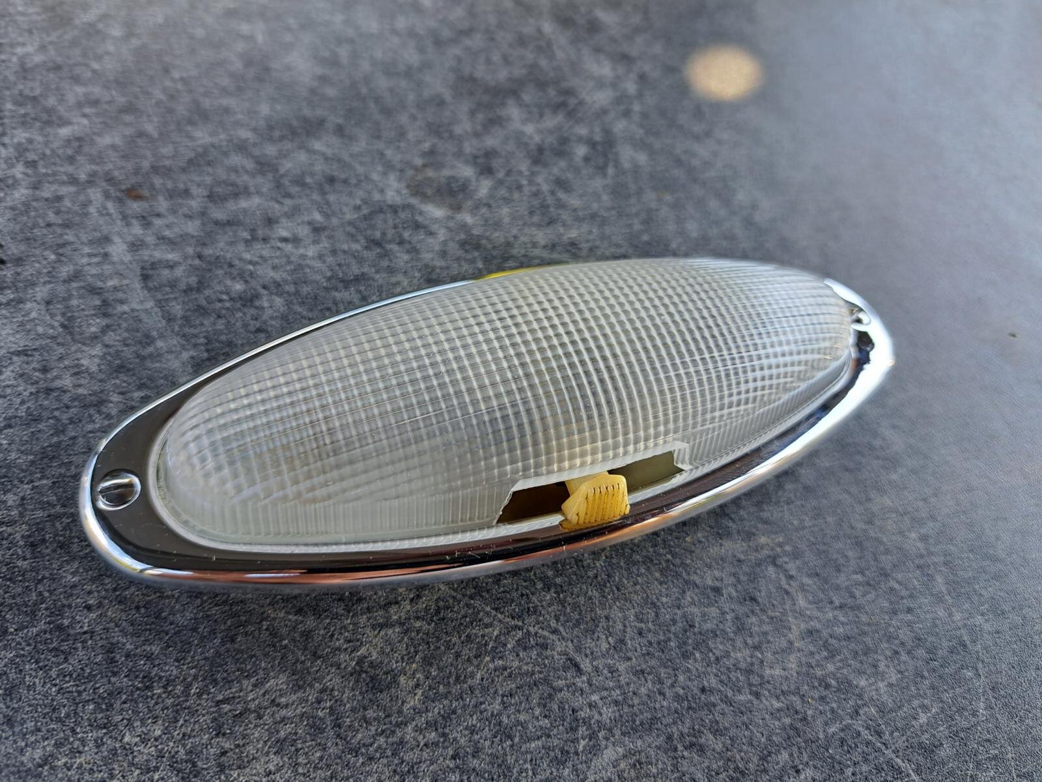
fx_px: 722
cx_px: 521
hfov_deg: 71.6
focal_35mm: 24
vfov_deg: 56.8
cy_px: 391
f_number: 1.8
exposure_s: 1/100
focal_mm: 5.23
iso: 50
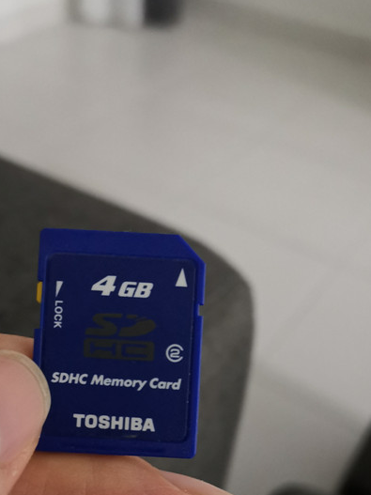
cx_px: 155
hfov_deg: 35.0
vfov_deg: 44.6
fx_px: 586
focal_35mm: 41
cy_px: 359
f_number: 1.8
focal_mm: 4.75
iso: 1600
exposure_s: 1/25
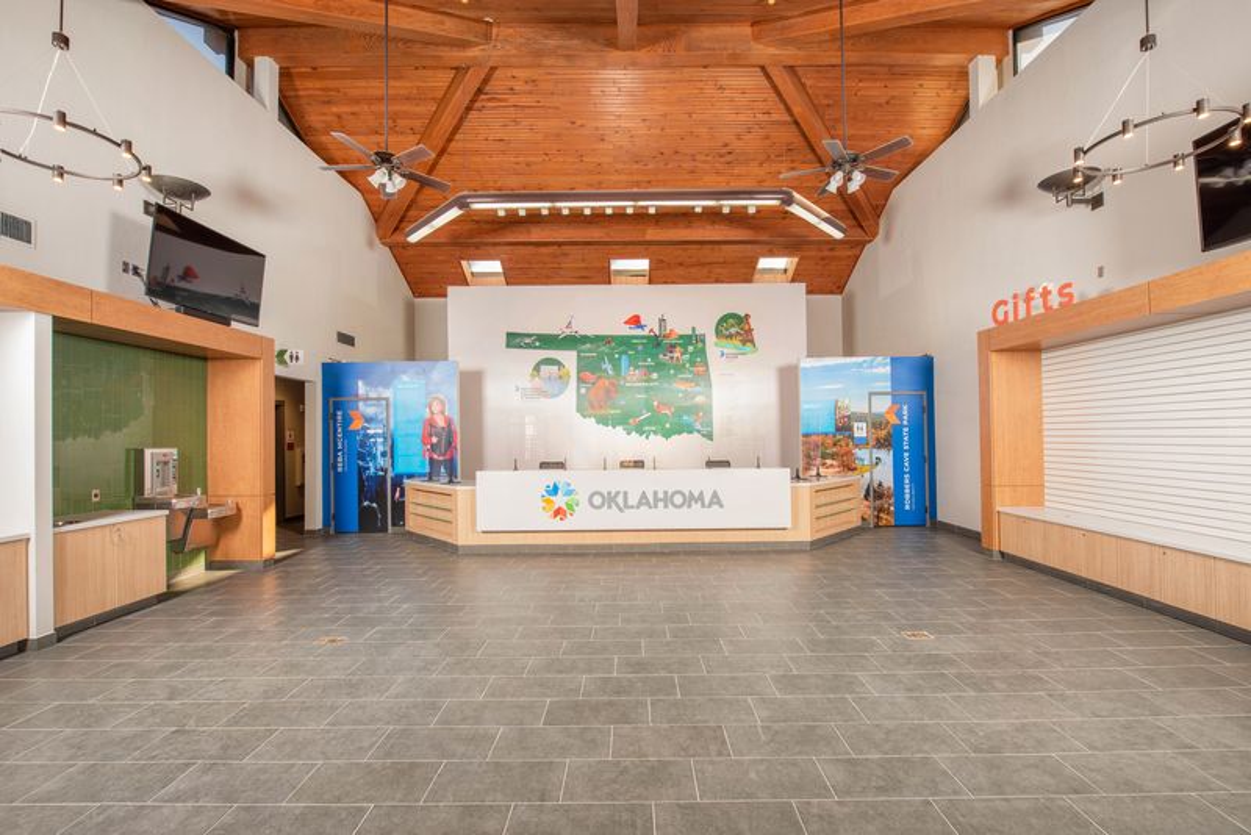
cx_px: 626
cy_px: 418
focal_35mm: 15
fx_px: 521
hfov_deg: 100.4
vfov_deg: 77.4
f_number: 10
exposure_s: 1/60
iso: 250
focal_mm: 15
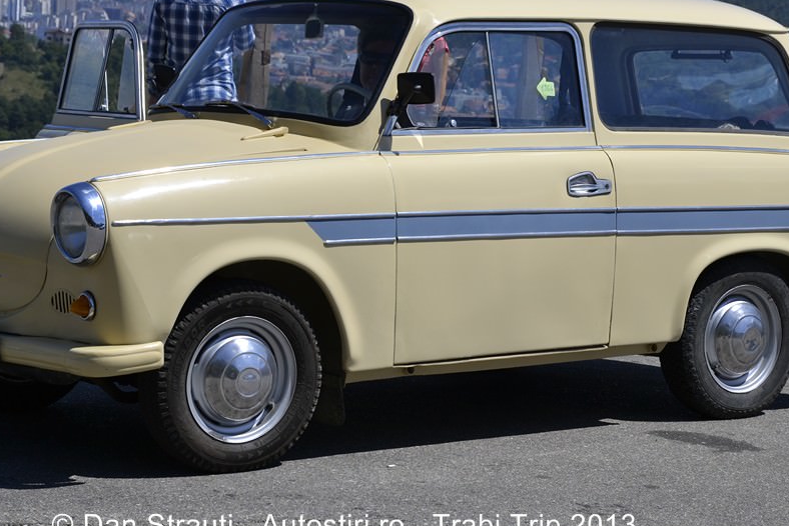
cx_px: 344
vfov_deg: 12.1
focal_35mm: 113
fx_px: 2477
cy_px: 206
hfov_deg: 18.1
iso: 100
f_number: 9
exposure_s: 1/320
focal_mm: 58
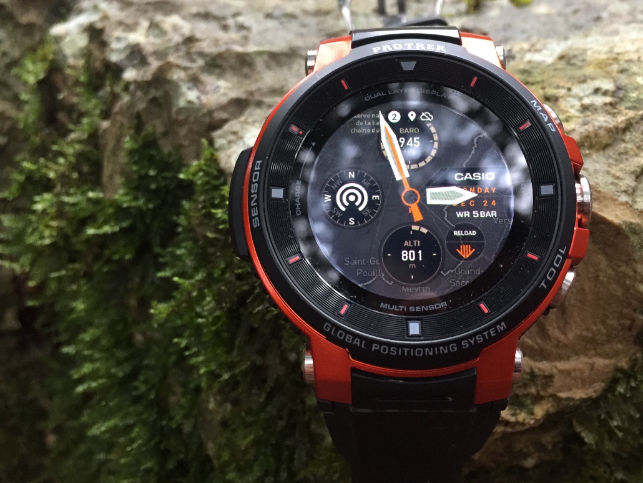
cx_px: 363
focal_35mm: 34
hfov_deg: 53.8
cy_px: 218
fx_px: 632
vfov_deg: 41.8
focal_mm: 4.15
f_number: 2.2
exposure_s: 1/33
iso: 200
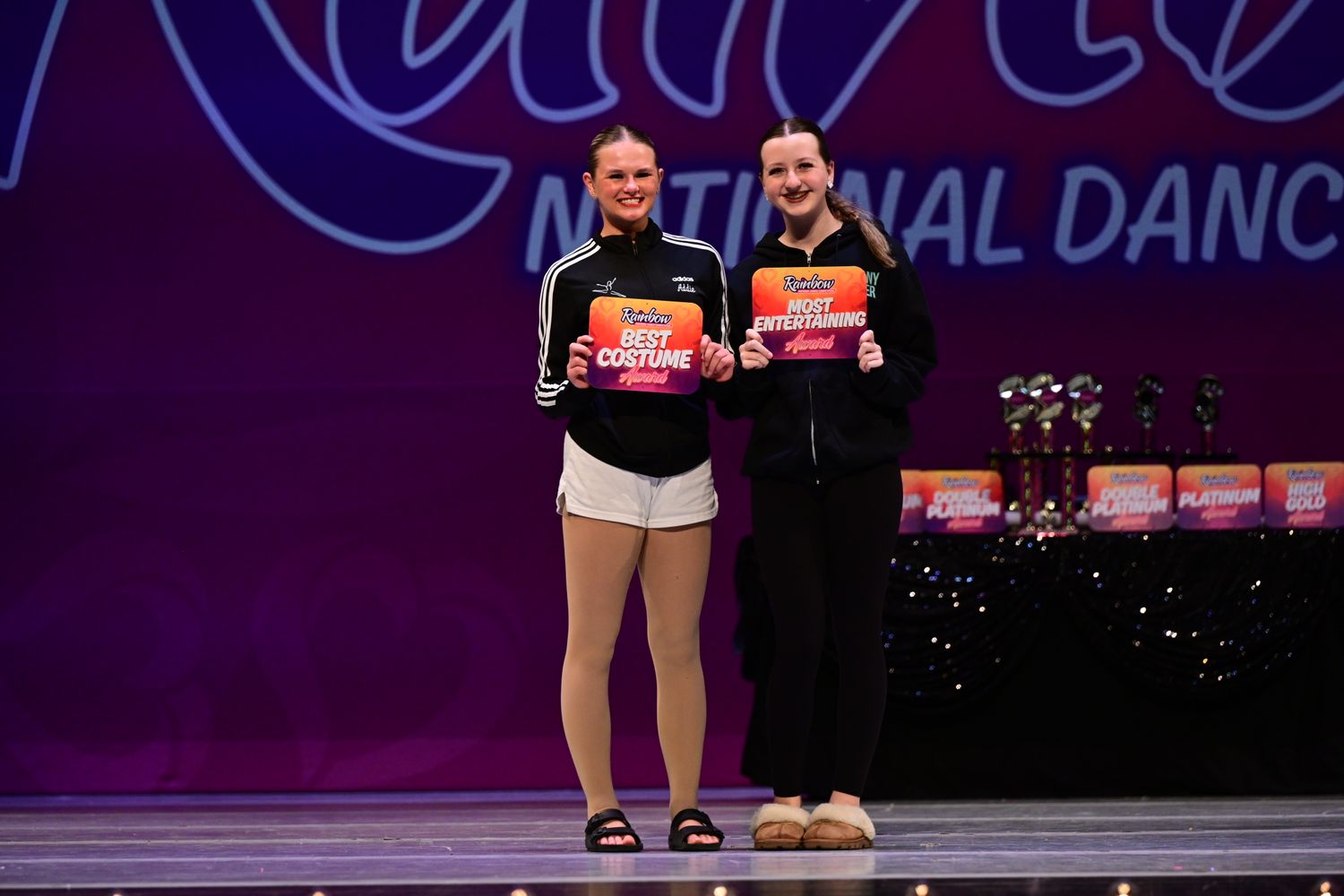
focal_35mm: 180
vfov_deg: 7.6
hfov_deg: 11.4
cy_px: 448
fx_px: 6719
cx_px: 672
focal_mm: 180
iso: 2500
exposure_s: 1/1000
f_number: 4
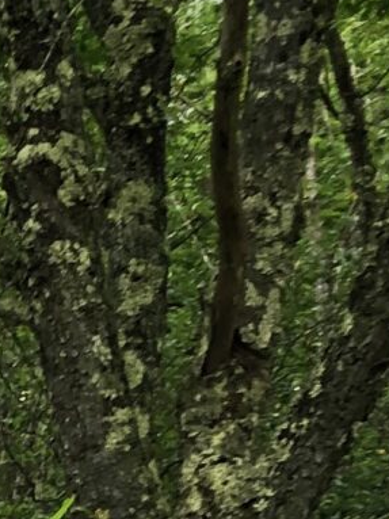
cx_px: -678
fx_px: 2803
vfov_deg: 9.7
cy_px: 1084
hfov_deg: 7.2
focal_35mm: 187
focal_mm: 3.99
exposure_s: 1/120
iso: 25
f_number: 1.8
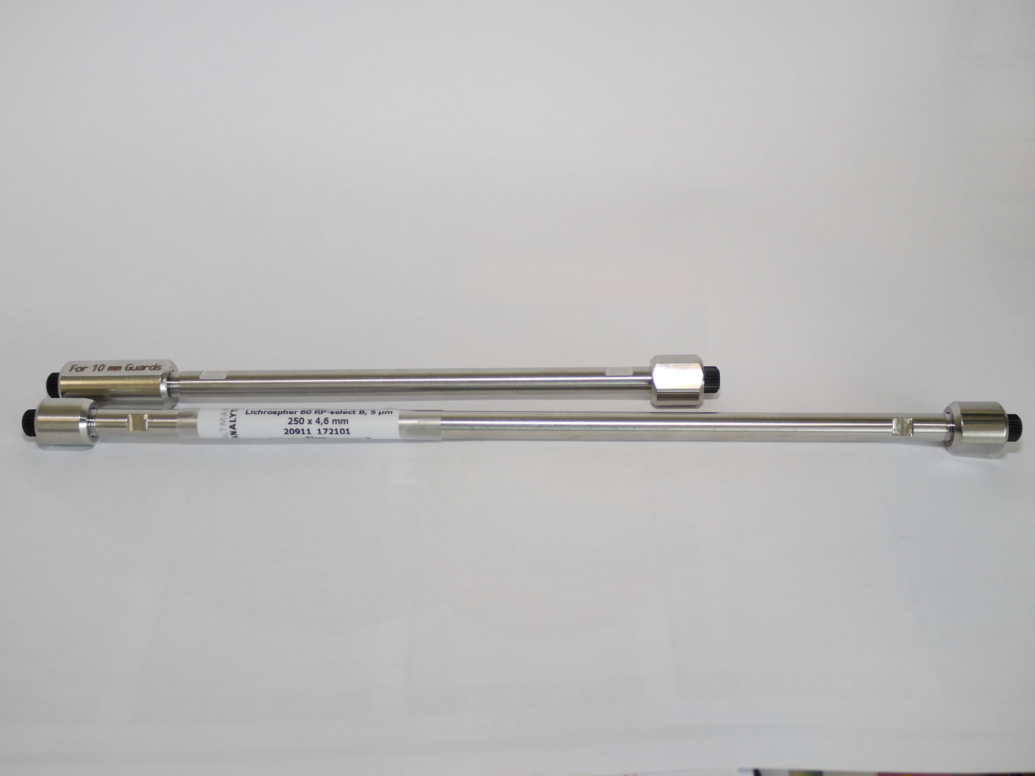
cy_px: 388
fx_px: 1166
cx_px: 518
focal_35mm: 39
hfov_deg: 47.9
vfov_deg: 36.8
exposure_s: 1/100
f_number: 3.5
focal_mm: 14
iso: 100
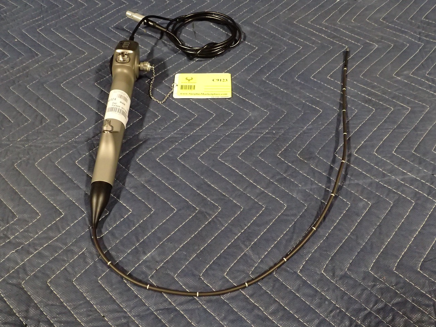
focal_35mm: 30
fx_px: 378
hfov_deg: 60.0
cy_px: 164
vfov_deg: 46.8
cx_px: 218
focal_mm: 5.5
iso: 800
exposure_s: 1/10
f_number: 3.2
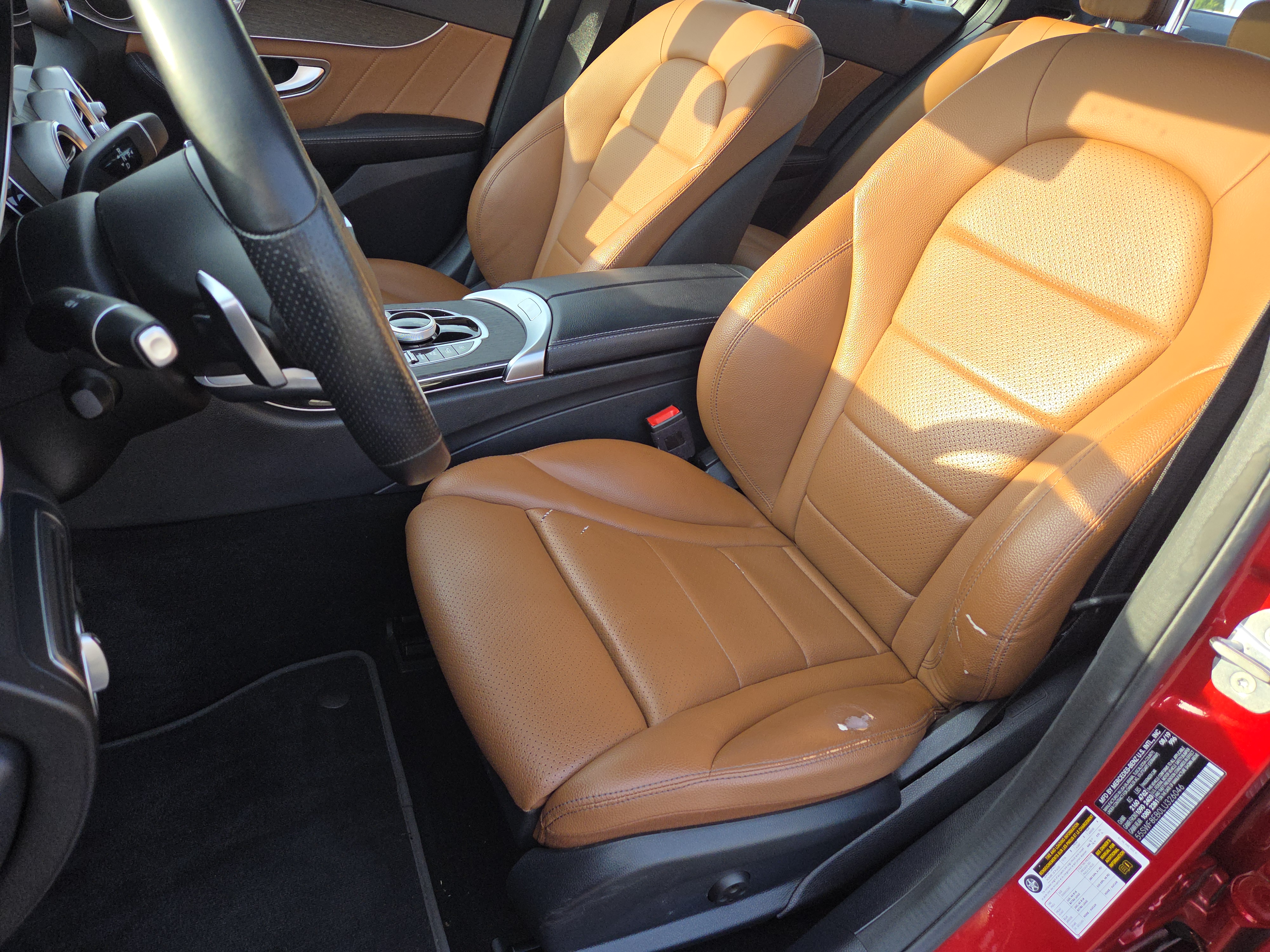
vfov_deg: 58.9
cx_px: 635
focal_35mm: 23
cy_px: 476
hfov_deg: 73.9
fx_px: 844
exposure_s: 1/594
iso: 80
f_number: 1.8
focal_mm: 5.4
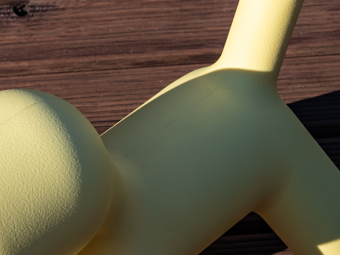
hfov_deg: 12.2
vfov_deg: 9.1
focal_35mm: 162
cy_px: 242
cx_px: 136
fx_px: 1591
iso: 200
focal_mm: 55
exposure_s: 1/400
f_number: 10
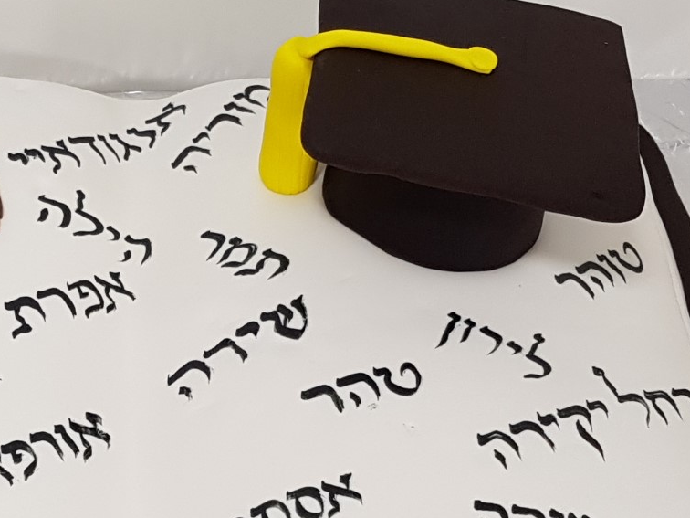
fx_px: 1096
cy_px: 366
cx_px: 148
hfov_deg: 34.0
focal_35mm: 55
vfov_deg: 26.3
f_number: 1.7
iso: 80
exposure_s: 1/50
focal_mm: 4.2
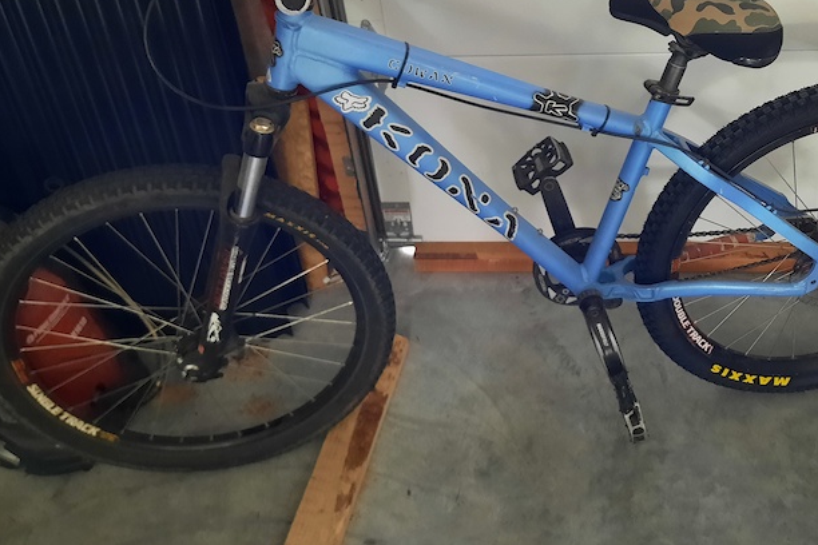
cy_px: 190
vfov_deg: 38.5
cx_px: 477
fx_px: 772
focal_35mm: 34
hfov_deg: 55.5
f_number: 2
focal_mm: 4.6
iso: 1000
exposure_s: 1/20
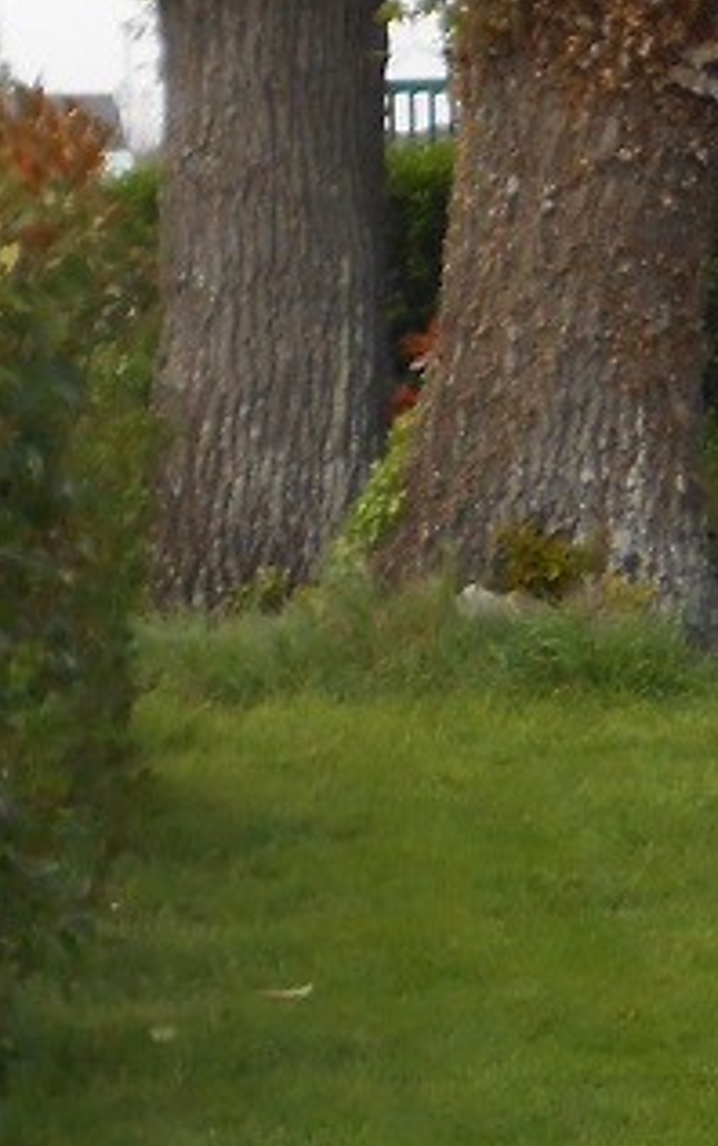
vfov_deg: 11.9
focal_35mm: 174
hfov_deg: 7.2
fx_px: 5438
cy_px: 1043
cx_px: 1646
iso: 80
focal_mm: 6.8
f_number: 4.2
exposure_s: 1/200
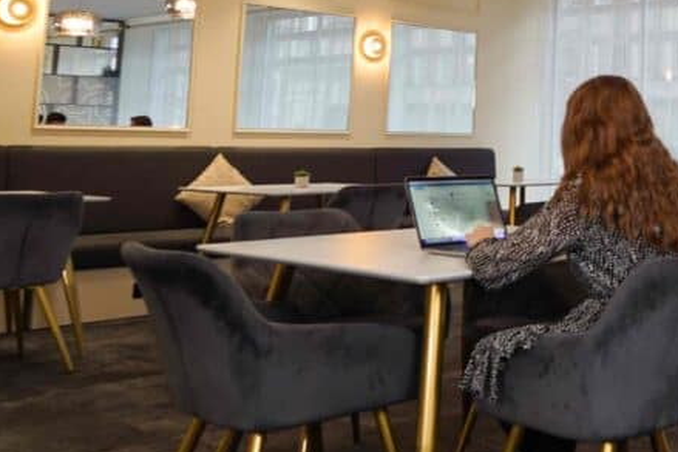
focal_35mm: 49
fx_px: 923
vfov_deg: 26.6
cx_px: 786
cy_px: 42
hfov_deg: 33.7
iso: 200
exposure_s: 1/25
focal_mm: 14
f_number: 5
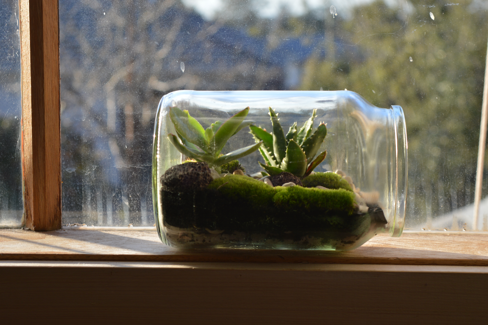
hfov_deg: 28.1
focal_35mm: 72
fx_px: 975
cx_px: 244
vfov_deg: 18.9
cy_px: 162
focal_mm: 48
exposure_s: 1/100
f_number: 6.3
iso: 100
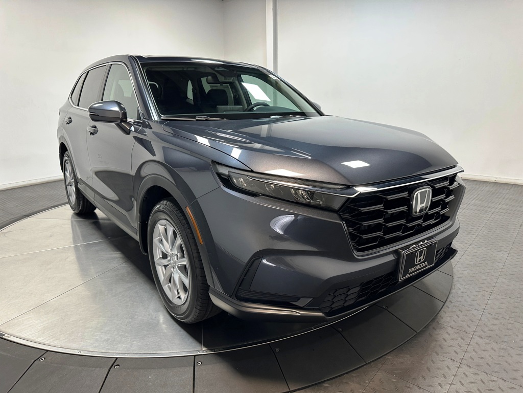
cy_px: 196
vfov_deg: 56.8
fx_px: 363
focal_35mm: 24
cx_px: 262
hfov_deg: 71.6
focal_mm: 6.86
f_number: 1.78
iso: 320
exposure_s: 1/60
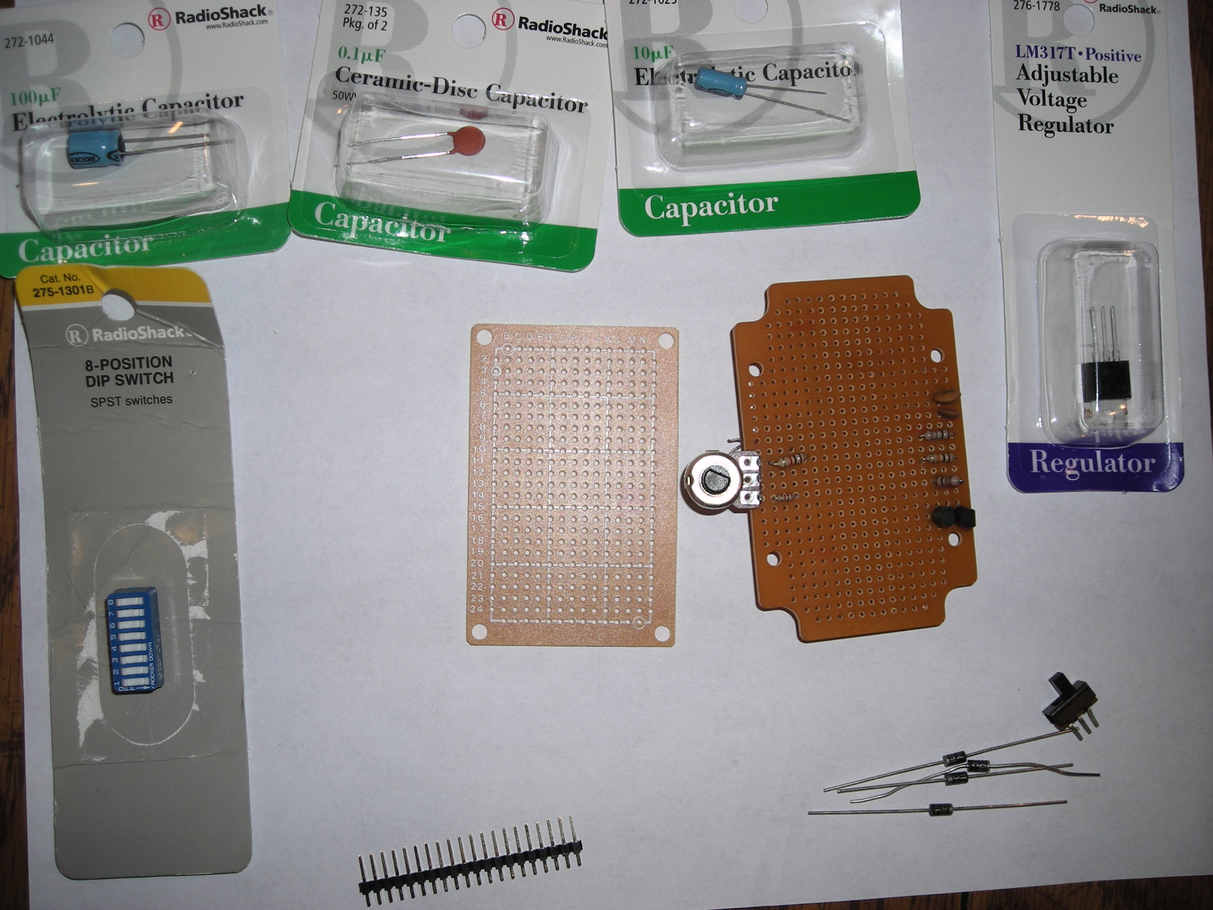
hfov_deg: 49.0
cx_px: 606
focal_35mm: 38
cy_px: 455
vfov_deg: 37.7
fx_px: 1332
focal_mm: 6.3
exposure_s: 1/60
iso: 50
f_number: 3.2
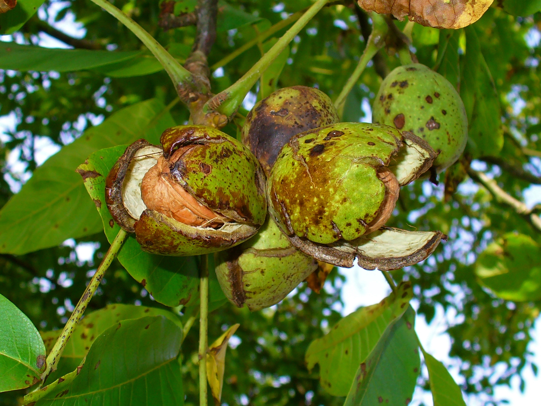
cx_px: 270
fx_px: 578
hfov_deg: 50.1
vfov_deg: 38.7
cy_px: 203
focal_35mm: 37
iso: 64
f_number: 2.8
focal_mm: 6.1
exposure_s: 1/200
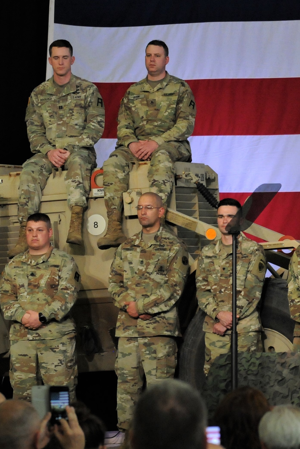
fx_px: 2887
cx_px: 143
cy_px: 236
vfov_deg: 8.9
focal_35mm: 231
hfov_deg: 5.9
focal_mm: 82
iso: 1600
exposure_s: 1/200
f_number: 4.5
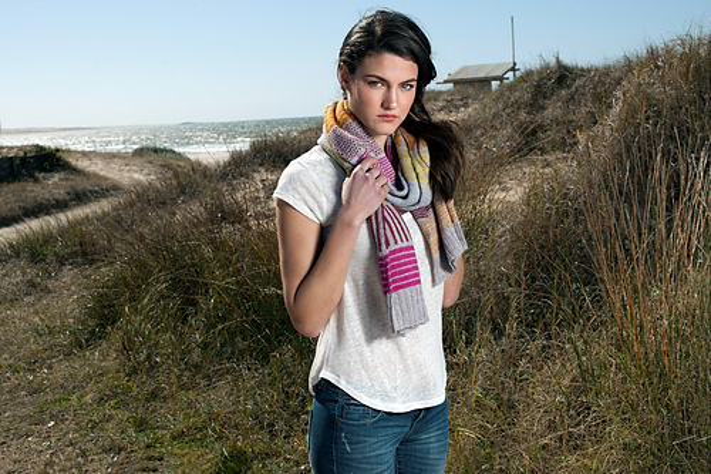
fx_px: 987
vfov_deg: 27.0
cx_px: 356
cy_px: 237
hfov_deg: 39.6
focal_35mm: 50
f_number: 11
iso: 100
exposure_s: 1/250
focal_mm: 50
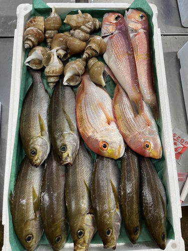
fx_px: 188
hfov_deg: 53.1
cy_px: 126
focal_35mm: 26
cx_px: 94
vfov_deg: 67.3
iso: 64
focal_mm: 5.1
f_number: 1.6
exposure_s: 1/60
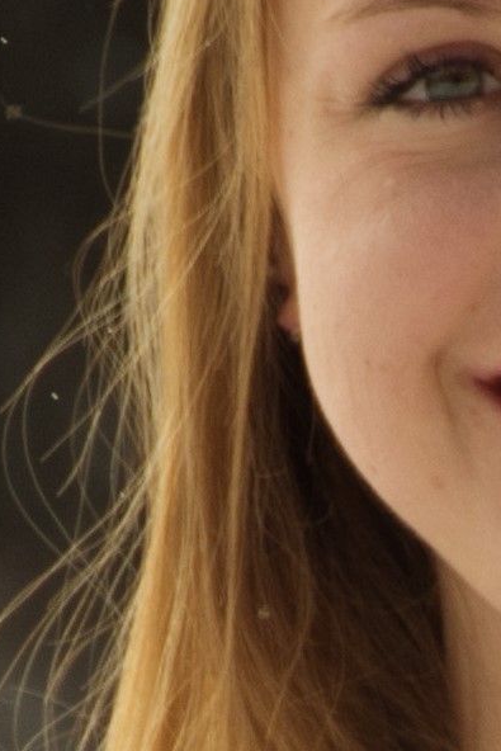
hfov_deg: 2.2
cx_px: 709
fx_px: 13122
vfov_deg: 3.3
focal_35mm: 629
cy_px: 586
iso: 125
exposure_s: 1/400
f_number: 6.3
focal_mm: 105
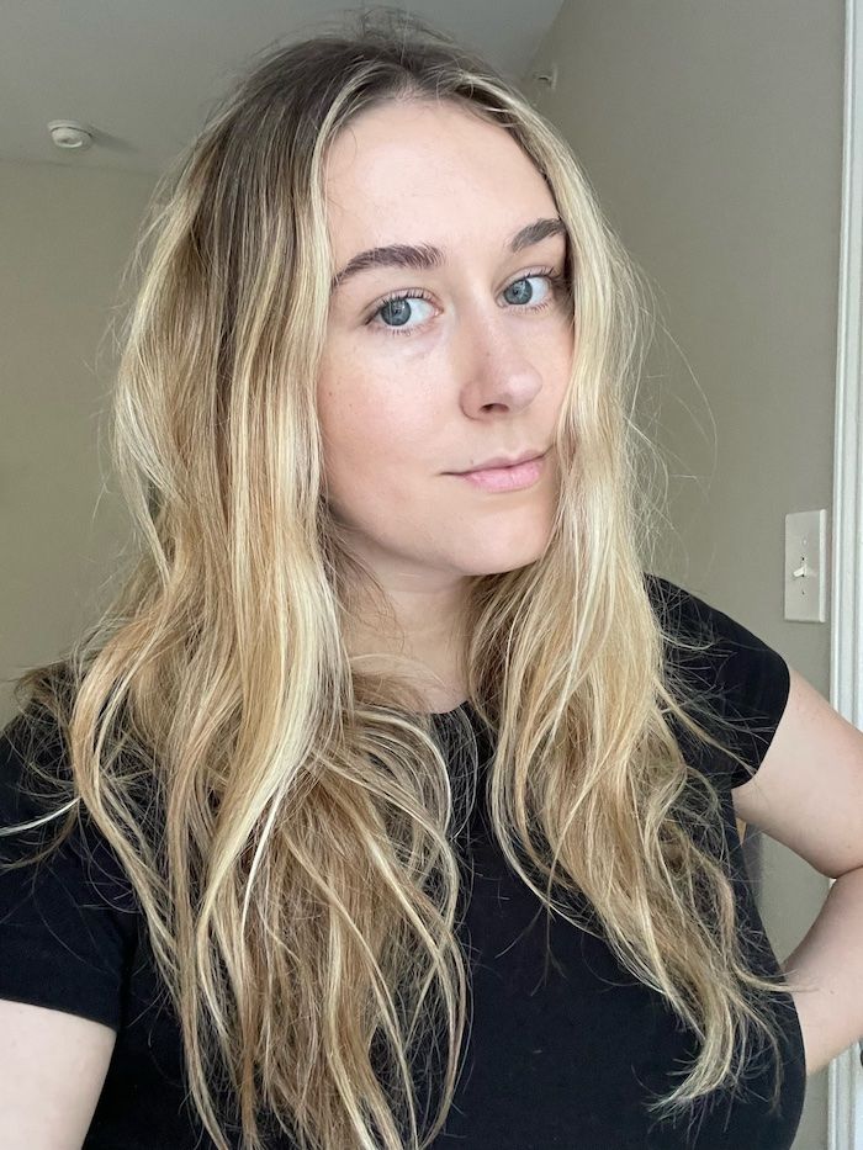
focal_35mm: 30
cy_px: 575
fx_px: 997
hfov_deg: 46.8
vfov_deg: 60.0
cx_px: 432
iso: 320
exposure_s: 1/60
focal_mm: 2.71
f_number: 2.2
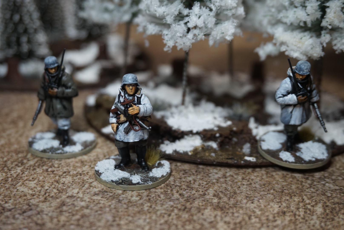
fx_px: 473
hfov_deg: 39.9
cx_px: 172
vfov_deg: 27.3
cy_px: 115
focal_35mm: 50
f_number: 5
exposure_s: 1/60
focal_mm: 33
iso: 250
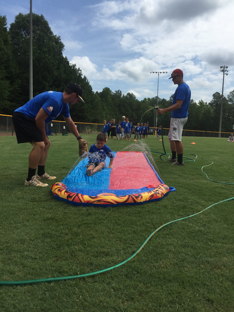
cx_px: 117
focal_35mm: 29
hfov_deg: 48.2
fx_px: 261
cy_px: 156
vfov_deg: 61.7
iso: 32
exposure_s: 1/3300
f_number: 2.2
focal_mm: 4.15
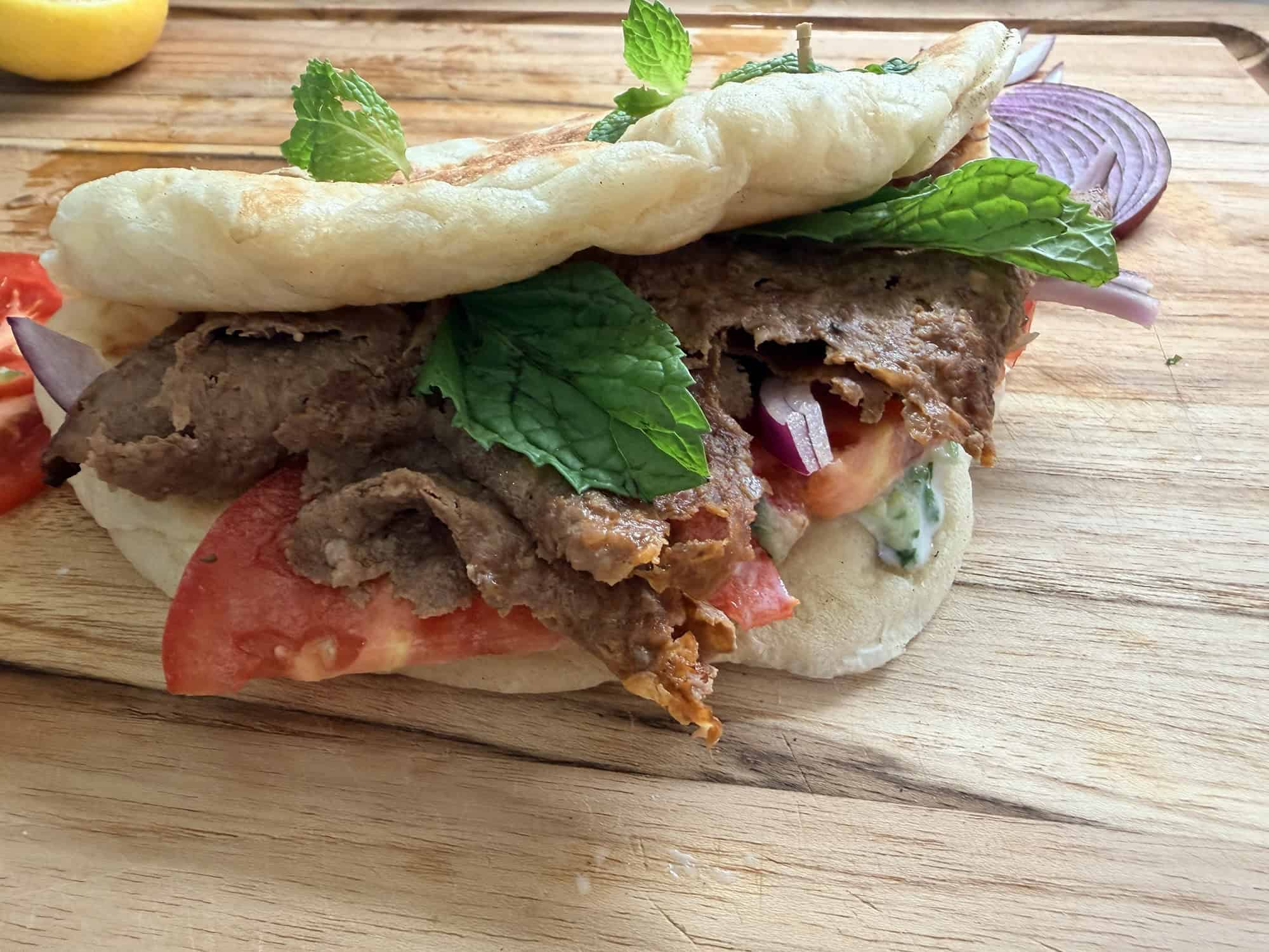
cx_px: 634
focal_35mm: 24
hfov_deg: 71.6
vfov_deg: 56.8
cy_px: 476
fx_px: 880
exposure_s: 1/60
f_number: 2.2
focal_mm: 2.2
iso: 200
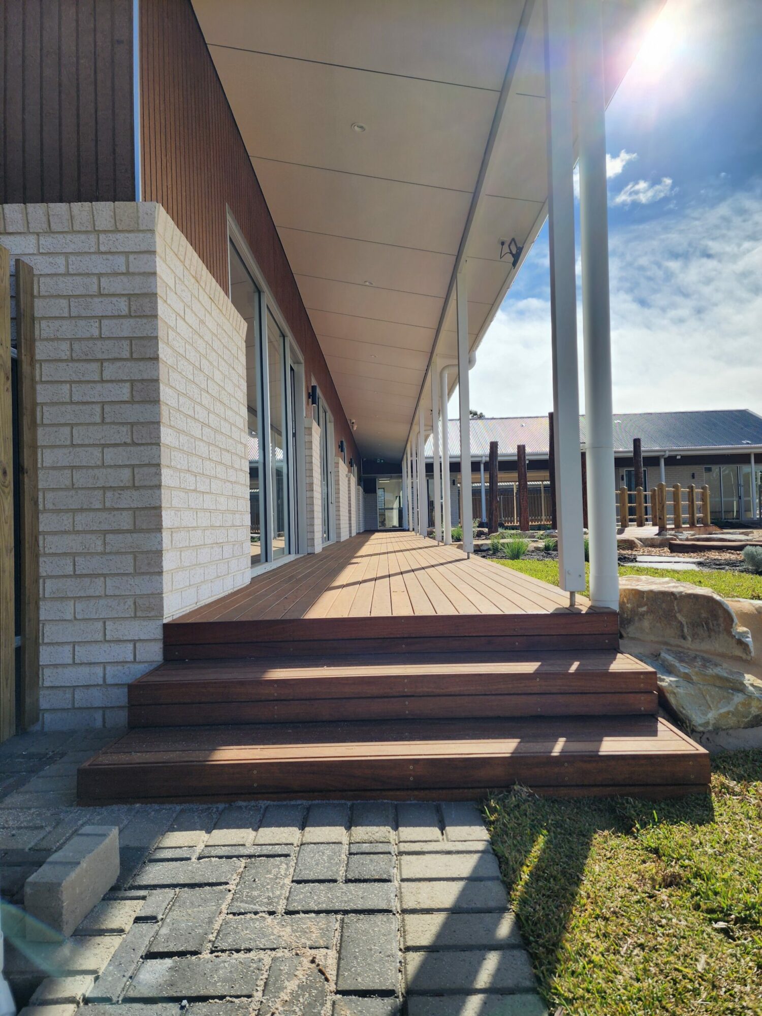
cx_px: 381
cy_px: 508
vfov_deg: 73.9
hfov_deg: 58.9
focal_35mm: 23
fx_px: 675
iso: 12
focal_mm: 6.4
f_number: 1.8
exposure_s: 1/1465
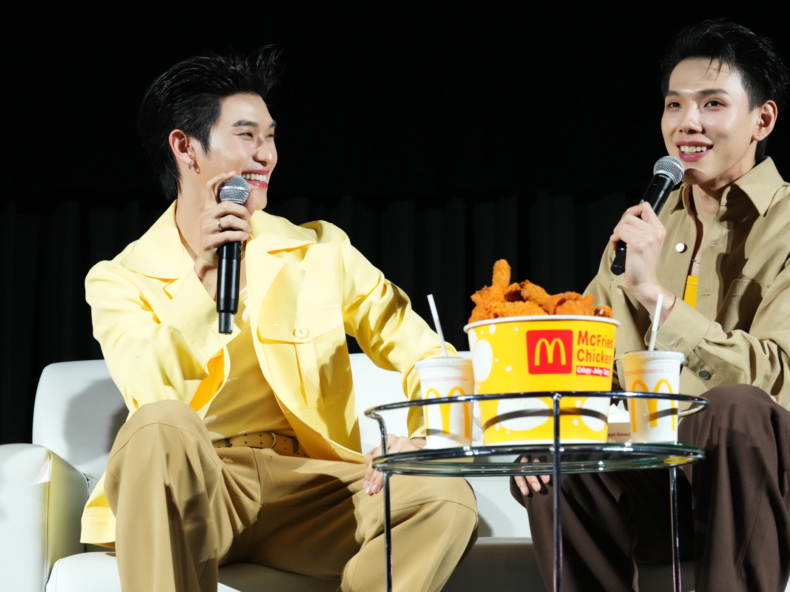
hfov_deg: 19.6
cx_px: 466
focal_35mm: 100
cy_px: 281
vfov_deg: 14.8
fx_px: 2282
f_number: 6.3
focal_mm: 85
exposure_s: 1/125
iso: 5000
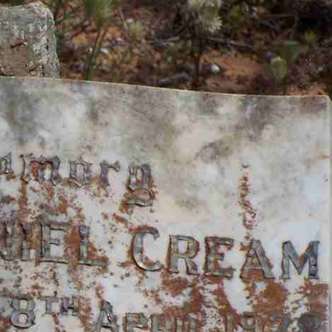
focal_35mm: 477
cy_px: 363
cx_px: -118
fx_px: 5176
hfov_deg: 3.7
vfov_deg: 3.7
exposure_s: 1/1000
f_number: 4.5
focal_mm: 26.4
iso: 64
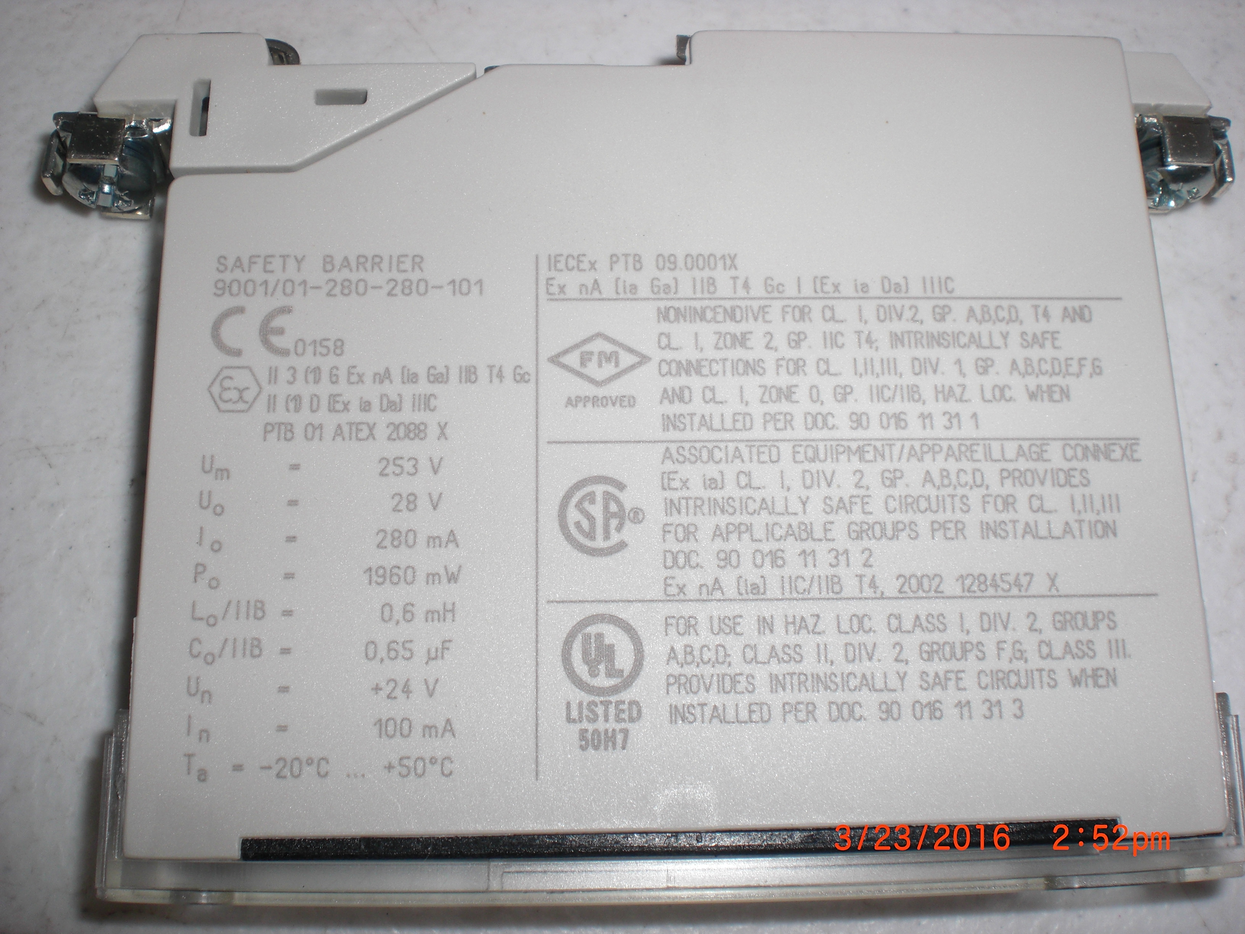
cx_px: 622
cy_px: 467
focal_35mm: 38
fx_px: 1367
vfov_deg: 37.7
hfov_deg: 49.0
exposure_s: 1/60
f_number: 5.6
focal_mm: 6.3
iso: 64
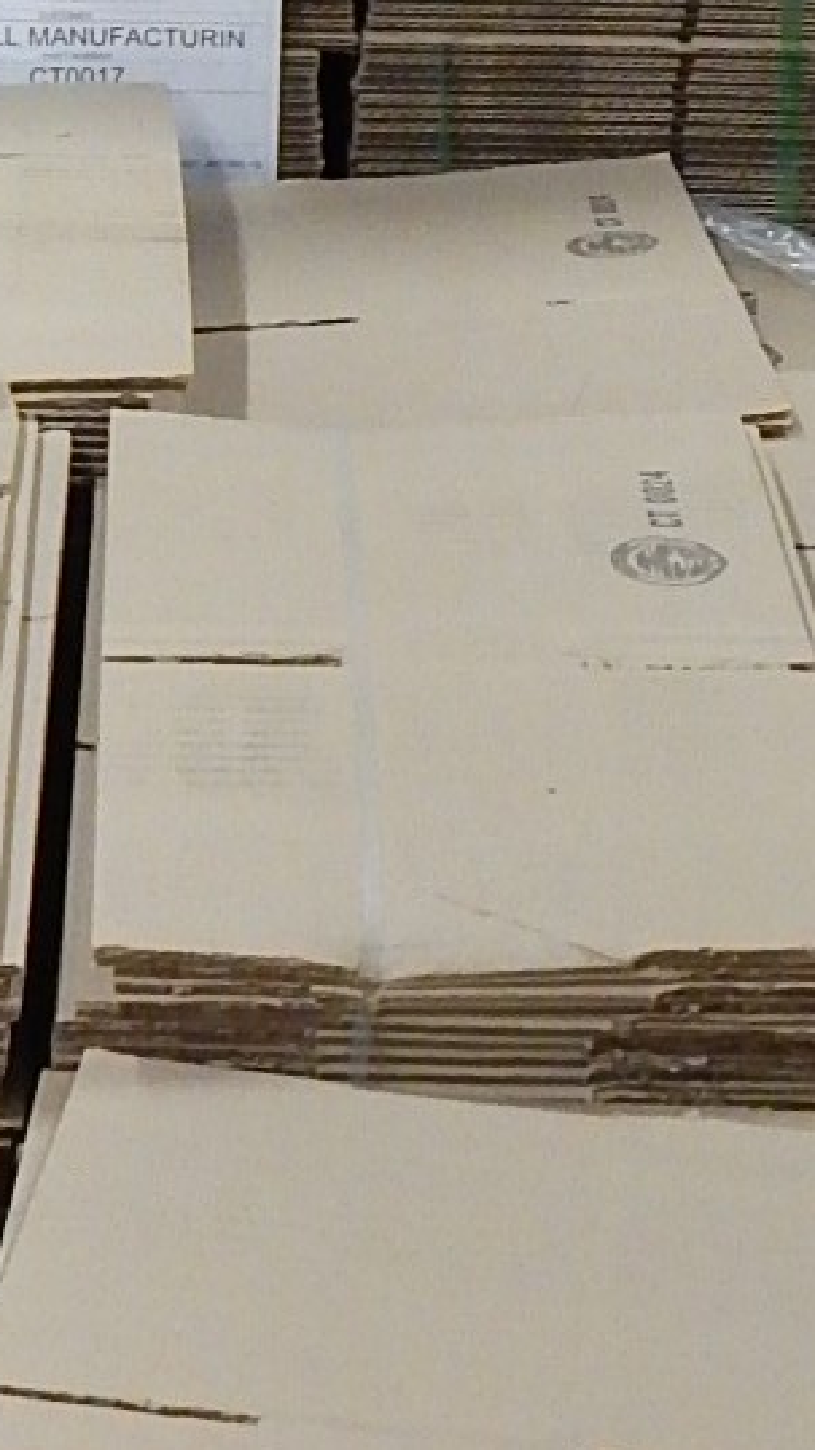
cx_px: 616
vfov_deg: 20.9
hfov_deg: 12.0
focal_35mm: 101
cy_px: 256
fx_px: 3882
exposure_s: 1/25
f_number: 3
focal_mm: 4
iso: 400
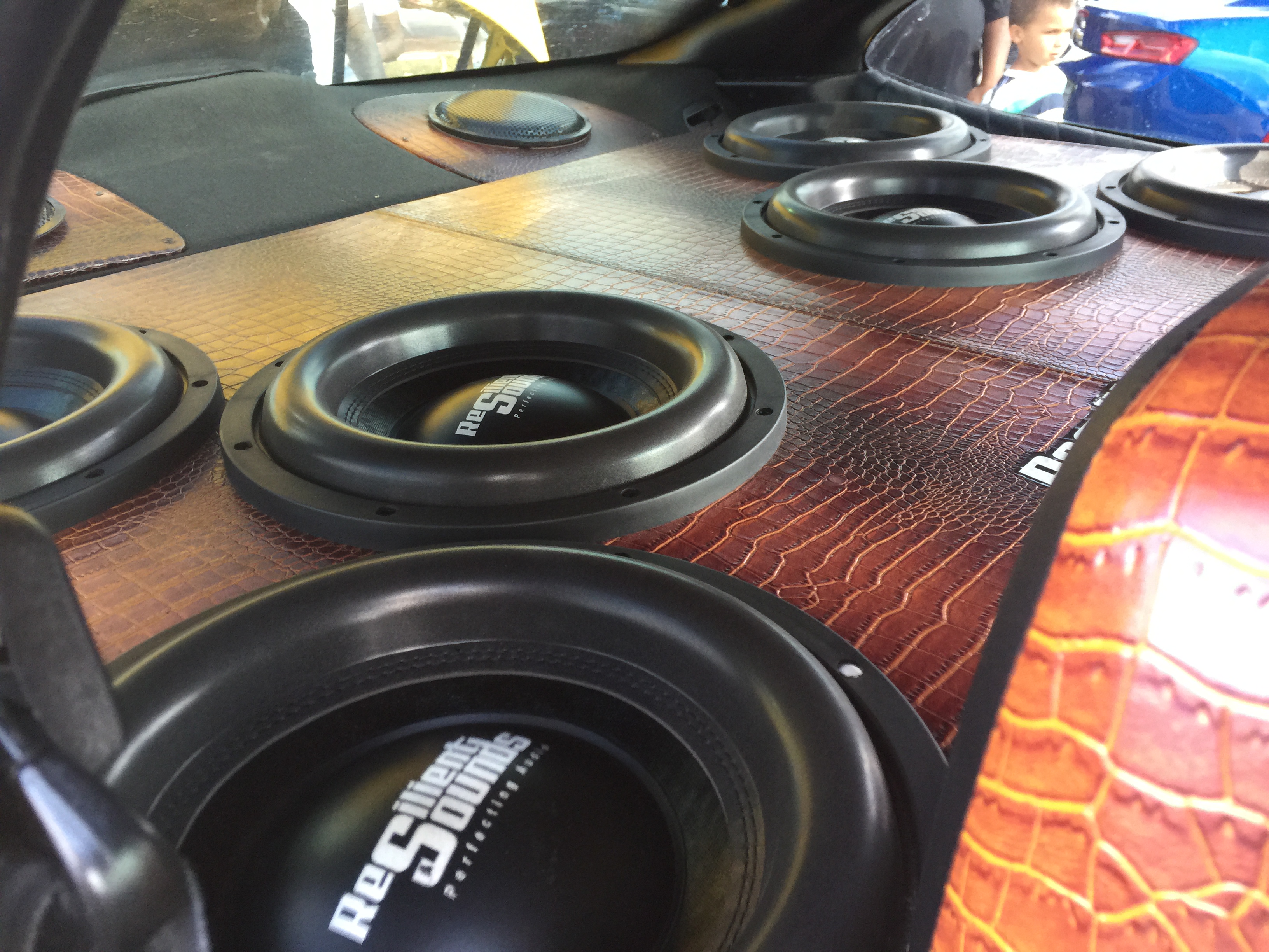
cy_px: 476
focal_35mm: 29
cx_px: 634
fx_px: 1063
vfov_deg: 48.2
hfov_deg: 61.7
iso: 50
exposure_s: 1/30
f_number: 2.2
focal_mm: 4.15
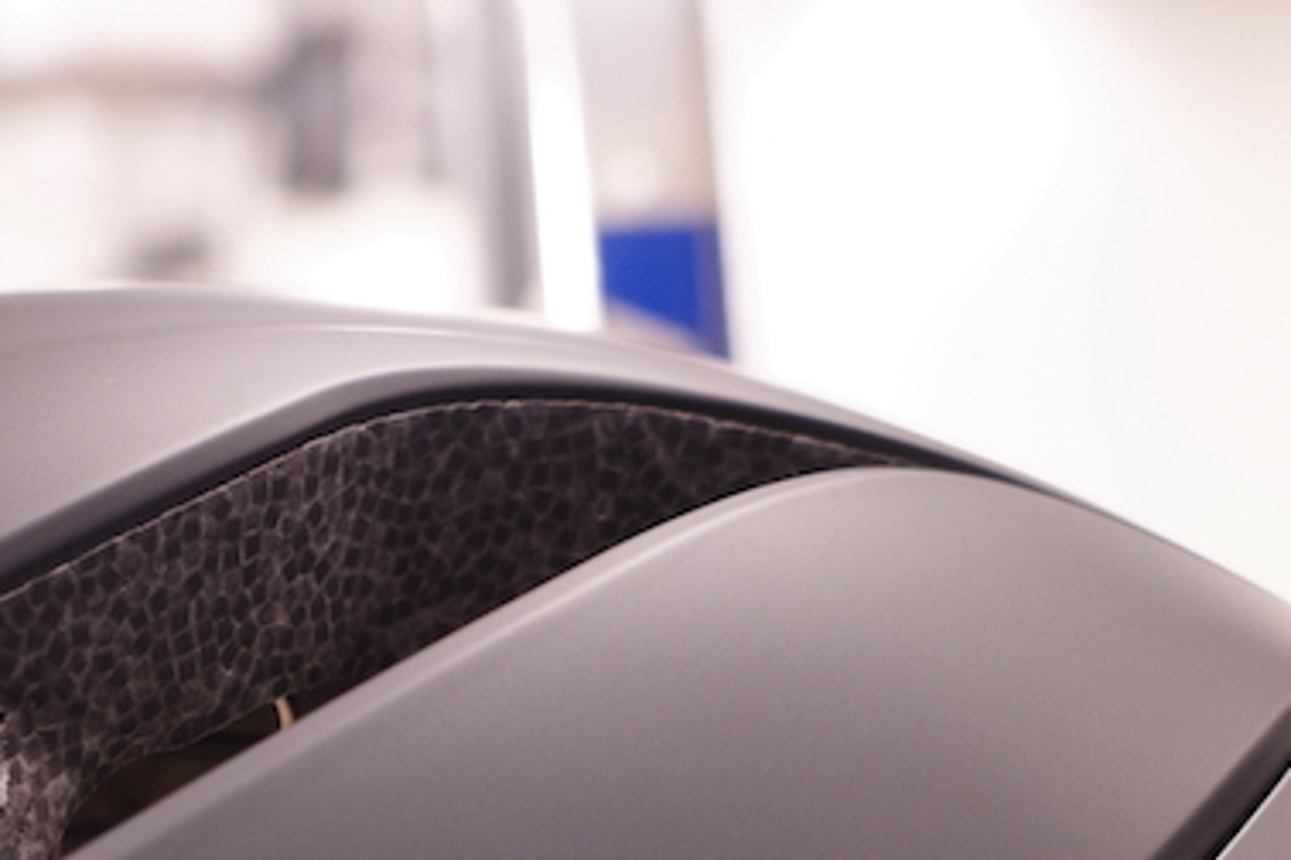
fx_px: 3191
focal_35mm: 89
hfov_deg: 22.4
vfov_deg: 14.4
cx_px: 147
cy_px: 1259
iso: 250
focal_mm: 18.3
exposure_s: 1/30
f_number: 2.8
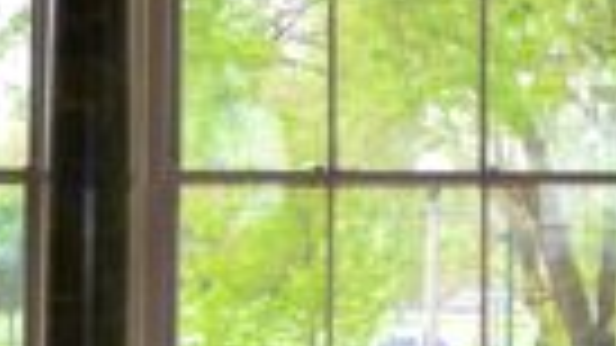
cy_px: -117
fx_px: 3054
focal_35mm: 187
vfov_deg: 6.4
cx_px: 441
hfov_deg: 11.5
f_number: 3.5
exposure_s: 1/800
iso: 800
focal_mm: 16
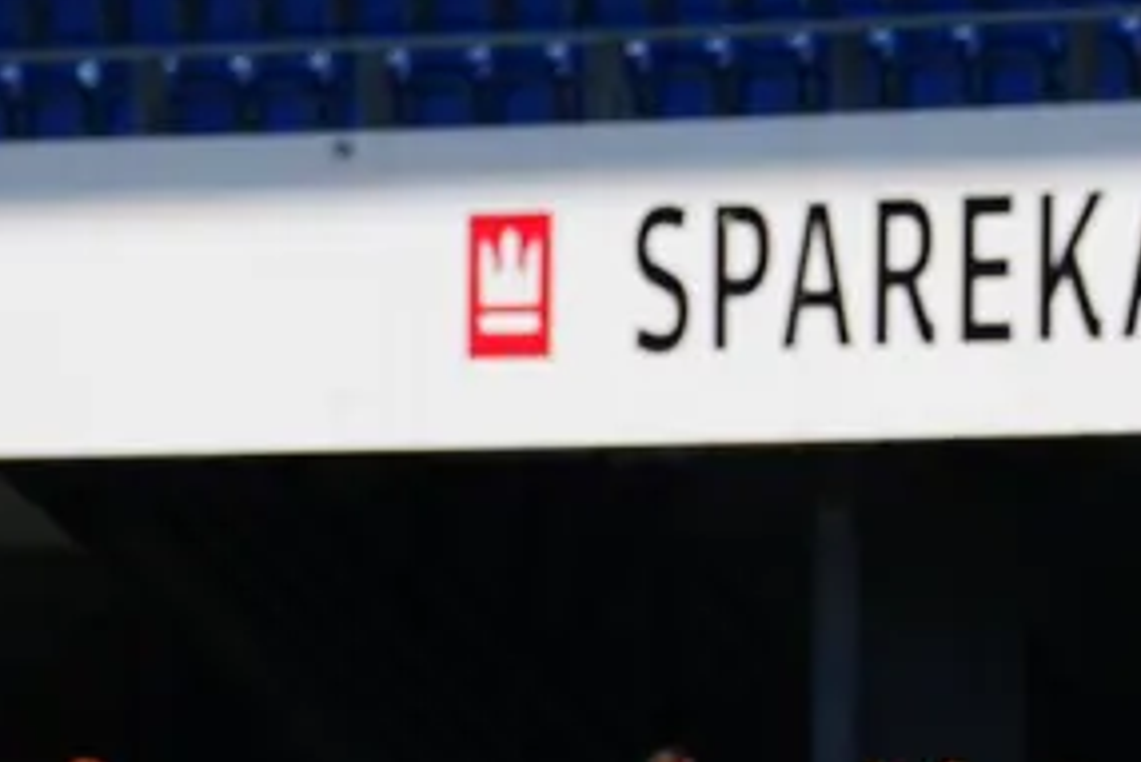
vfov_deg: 1.6
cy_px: 1528
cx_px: 1177
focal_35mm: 838
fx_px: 26572
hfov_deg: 2.5
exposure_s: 1/400
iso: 80
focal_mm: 200
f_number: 5
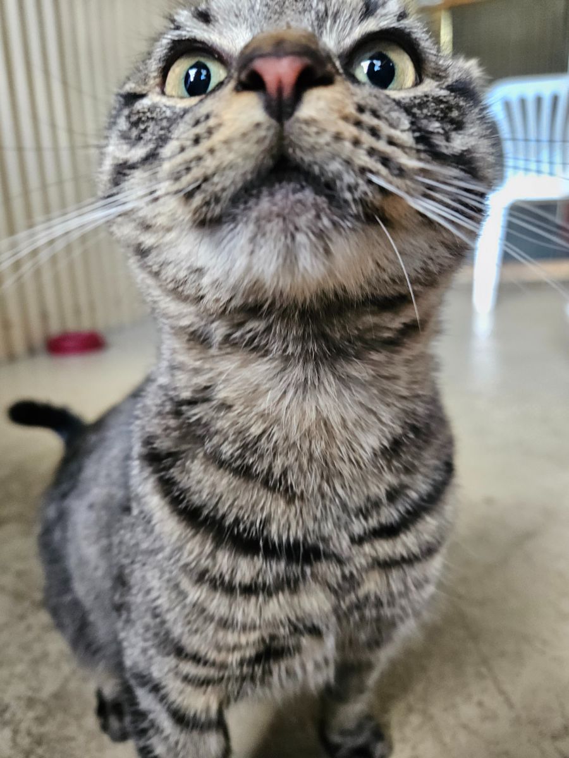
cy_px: 379
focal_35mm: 23
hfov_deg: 58.9
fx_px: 504
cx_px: 284
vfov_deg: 73.9
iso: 500
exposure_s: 1/100
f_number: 1.8
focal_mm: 5.4
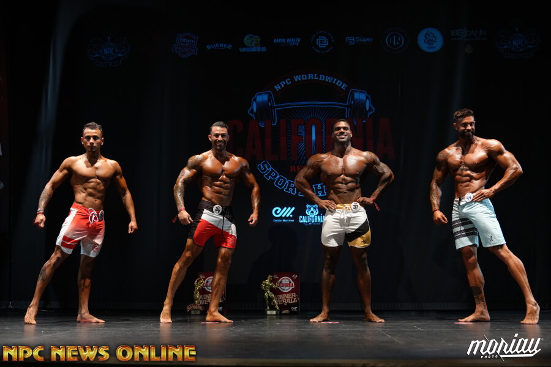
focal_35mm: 40
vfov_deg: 33.4
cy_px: 184
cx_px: 276
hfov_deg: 48.5
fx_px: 612
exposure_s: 1/200
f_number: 2.8
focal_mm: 40
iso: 2000
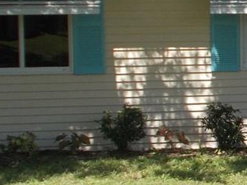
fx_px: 928
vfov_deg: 11.4
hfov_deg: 13.6
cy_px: 47
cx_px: 440
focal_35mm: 130
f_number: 8
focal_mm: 4.6
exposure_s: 1/80
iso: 80
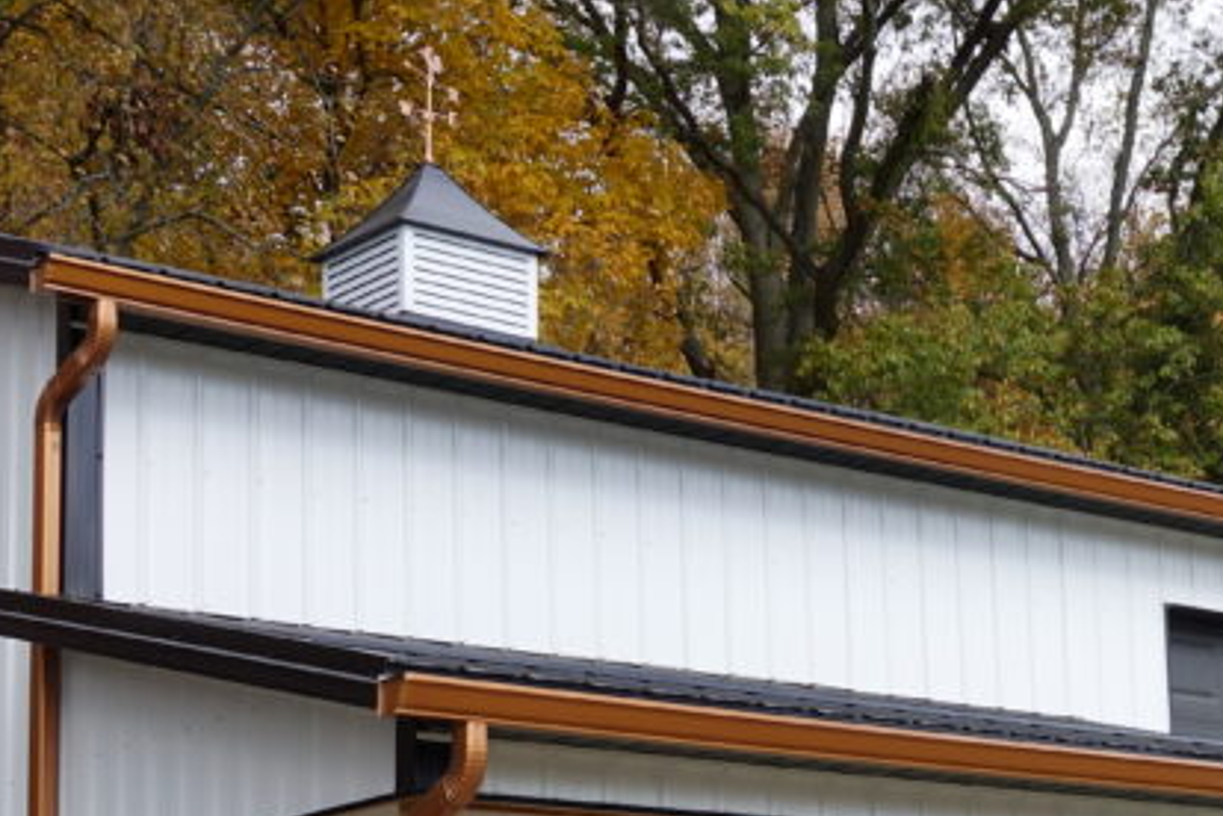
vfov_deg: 15.1
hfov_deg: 21.7
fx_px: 3023
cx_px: 1338
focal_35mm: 89
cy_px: 794
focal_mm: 13.37
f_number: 4
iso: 100
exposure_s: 1/320
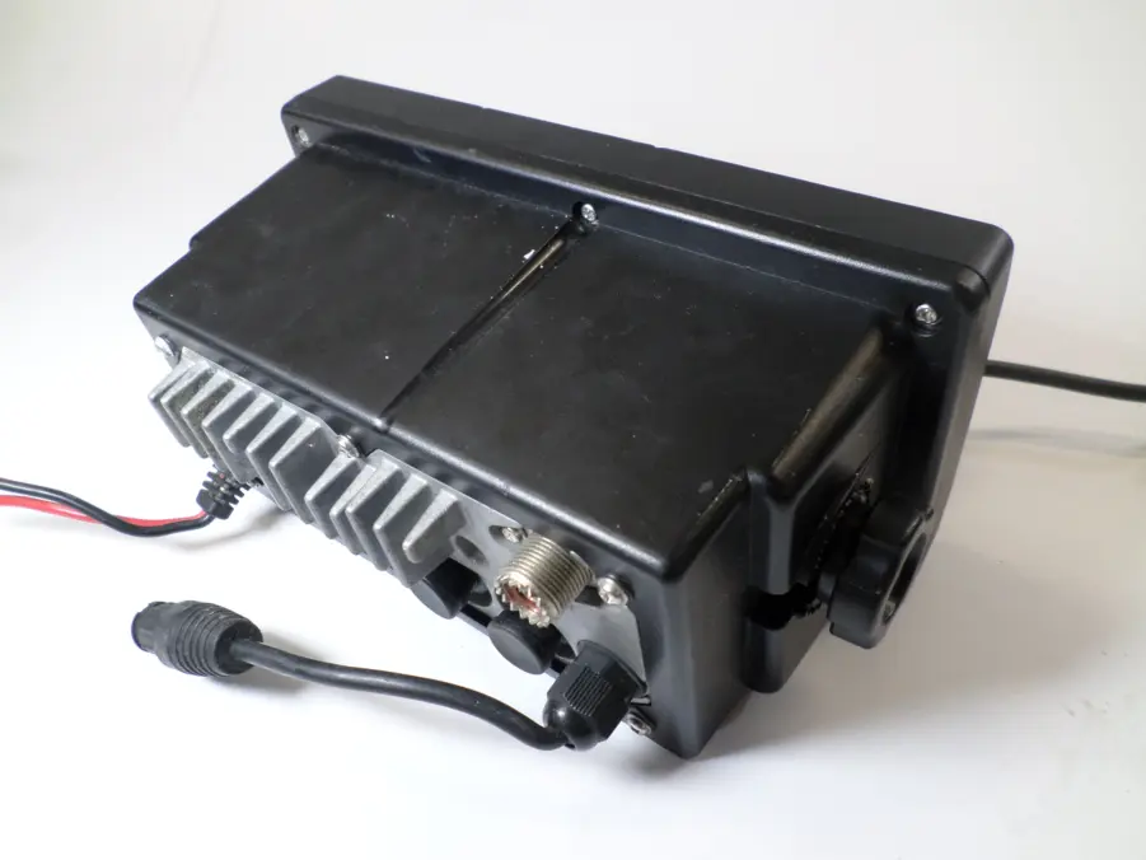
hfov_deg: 69.4
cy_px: 430
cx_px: 573
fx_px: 828
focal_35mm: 25
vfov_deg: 54.9
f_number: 2.5
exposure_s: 1/45
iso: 80
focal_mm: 4.5
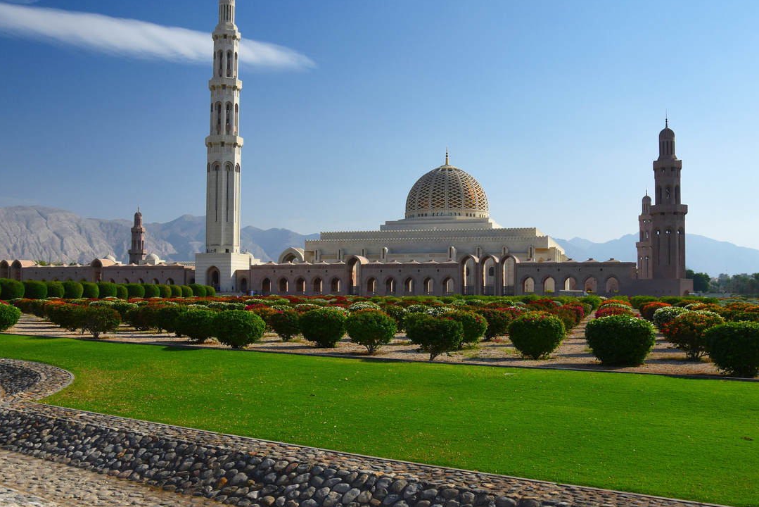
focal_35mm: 36
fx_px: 759
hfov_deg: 53.1
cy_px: 263
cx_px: 362
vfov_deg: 36.9
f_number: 8
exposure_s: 1/500
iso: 400
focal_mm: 24
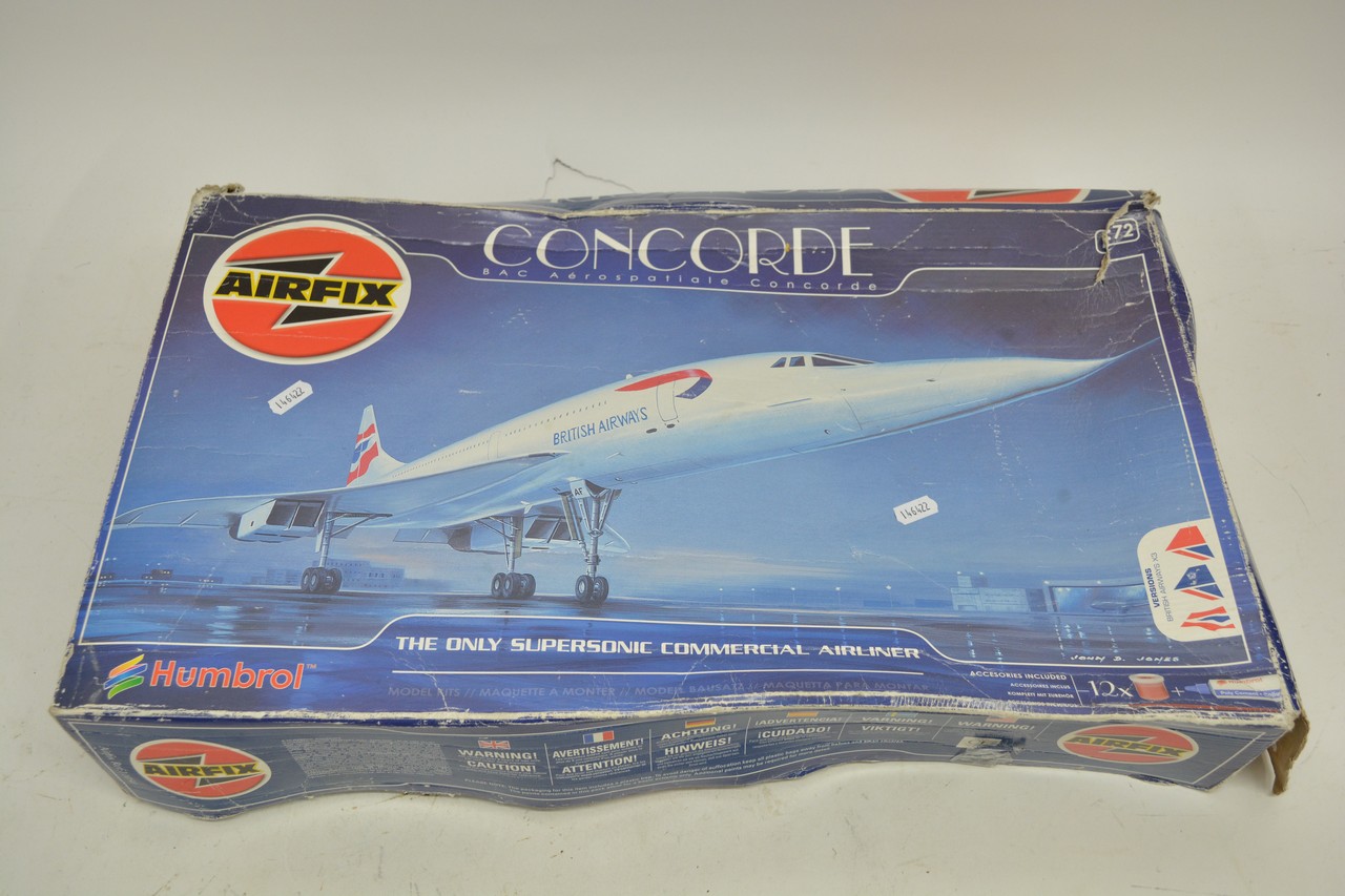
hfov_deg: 51.3
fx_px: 1401
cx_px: 672
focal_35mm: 38
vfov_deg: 35.5
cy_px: 448
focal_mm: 25
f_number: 5
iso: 800
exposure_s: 1/80
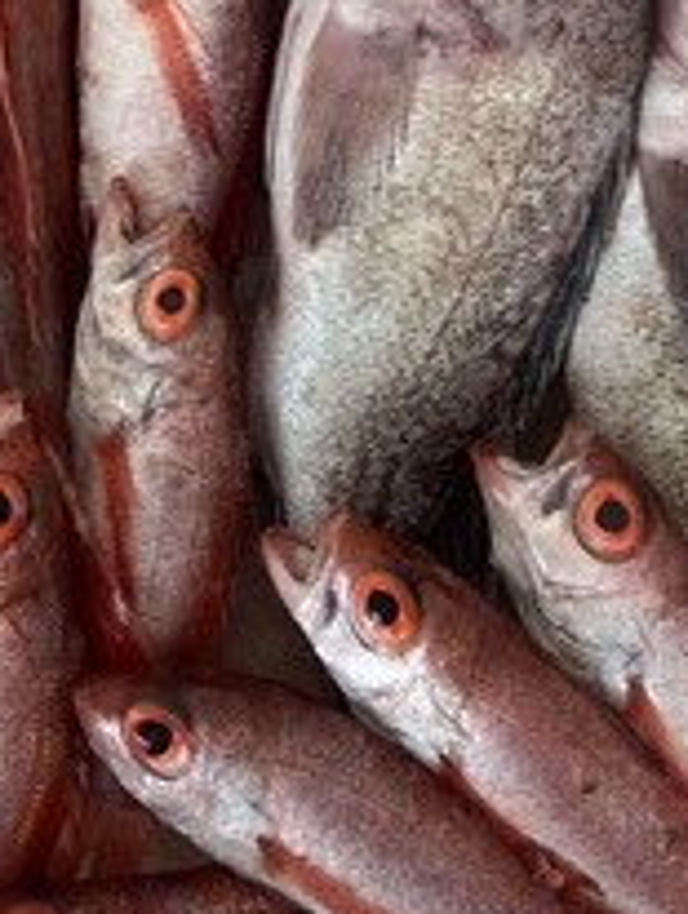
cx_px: 335
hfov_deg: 23.3
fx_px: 1666
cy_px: 111
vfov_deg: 29.6
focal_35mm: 63
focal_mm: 5.7
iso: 80
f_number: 1.5
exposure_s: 1/121
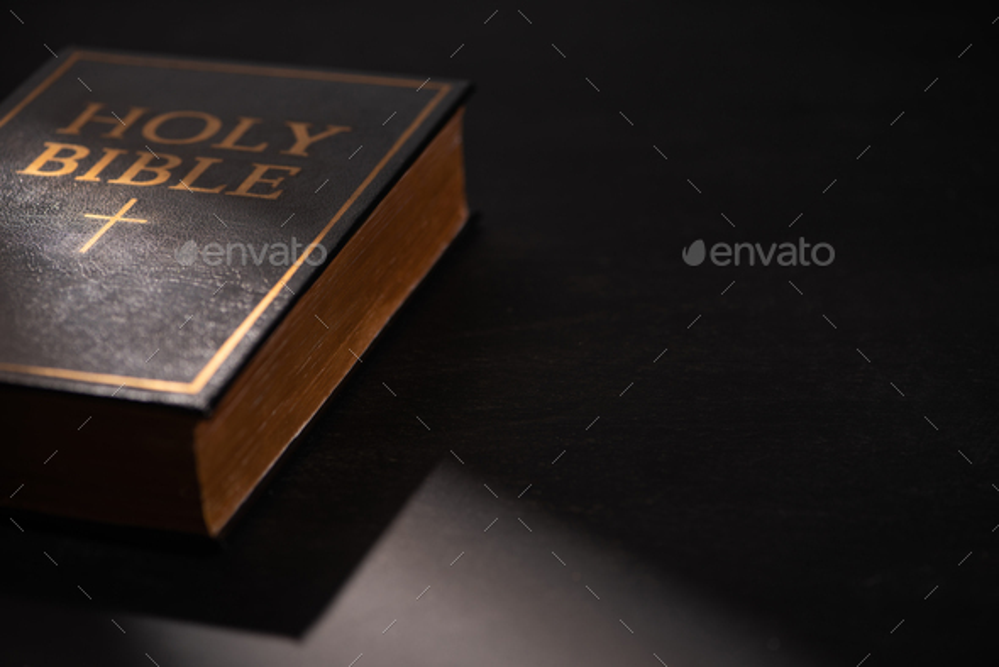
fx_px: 2915
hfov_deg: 19.4
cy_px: 334
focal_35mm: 105
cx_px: 500
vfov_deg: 13.1
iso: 64
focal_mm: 105
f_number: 5.6
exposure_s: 1/8
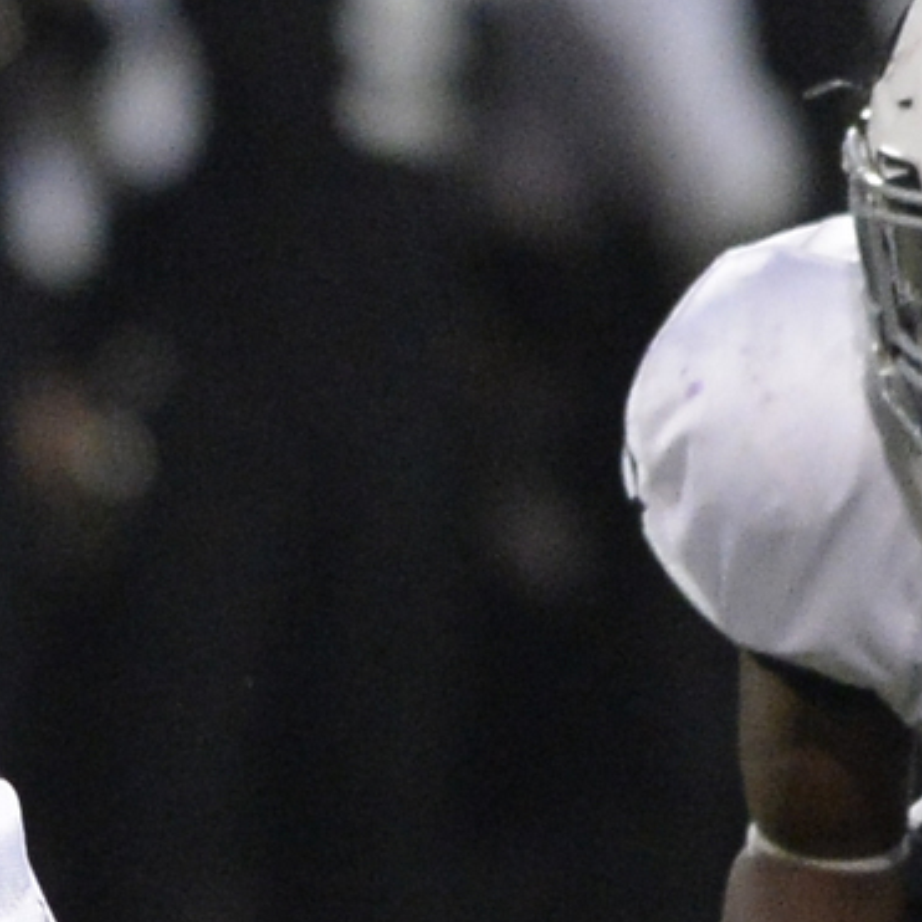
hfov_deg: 1.3
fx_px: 41434
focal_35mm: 1375
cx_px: -539
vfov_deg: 1.3
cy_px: 752
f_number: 2.8
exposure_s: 1/1000
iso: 4000
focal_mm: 300
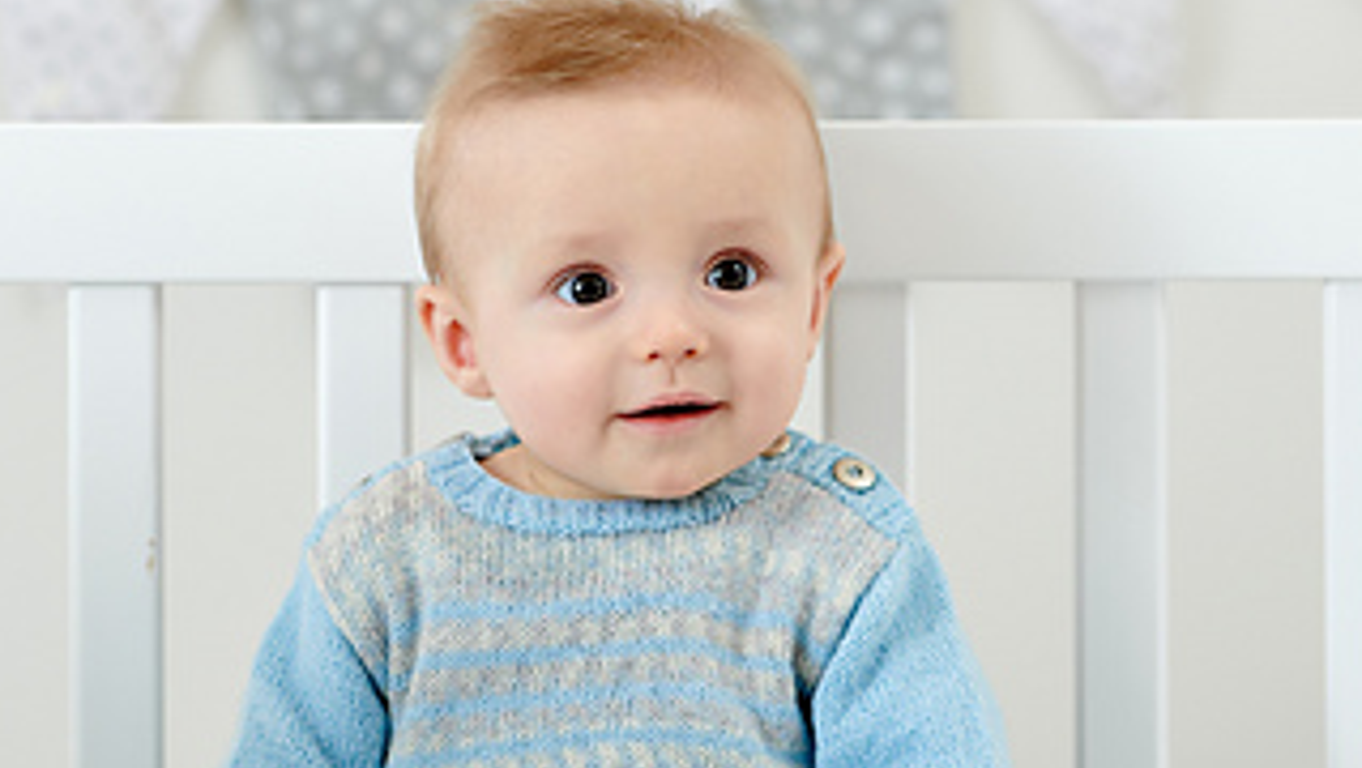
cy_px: 450
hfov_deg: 9.3
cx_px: 640
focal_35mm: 231
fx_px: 8349
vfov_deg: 5.3
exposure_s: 1/250
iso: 100
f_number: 4.5
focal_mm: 110
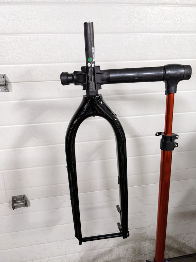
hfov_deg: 51.4
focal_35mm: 27
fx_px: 204
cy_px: 131
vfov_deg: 65.3
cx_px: 98
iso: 508
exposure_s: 1/40
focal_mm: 4.38
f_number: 1.73
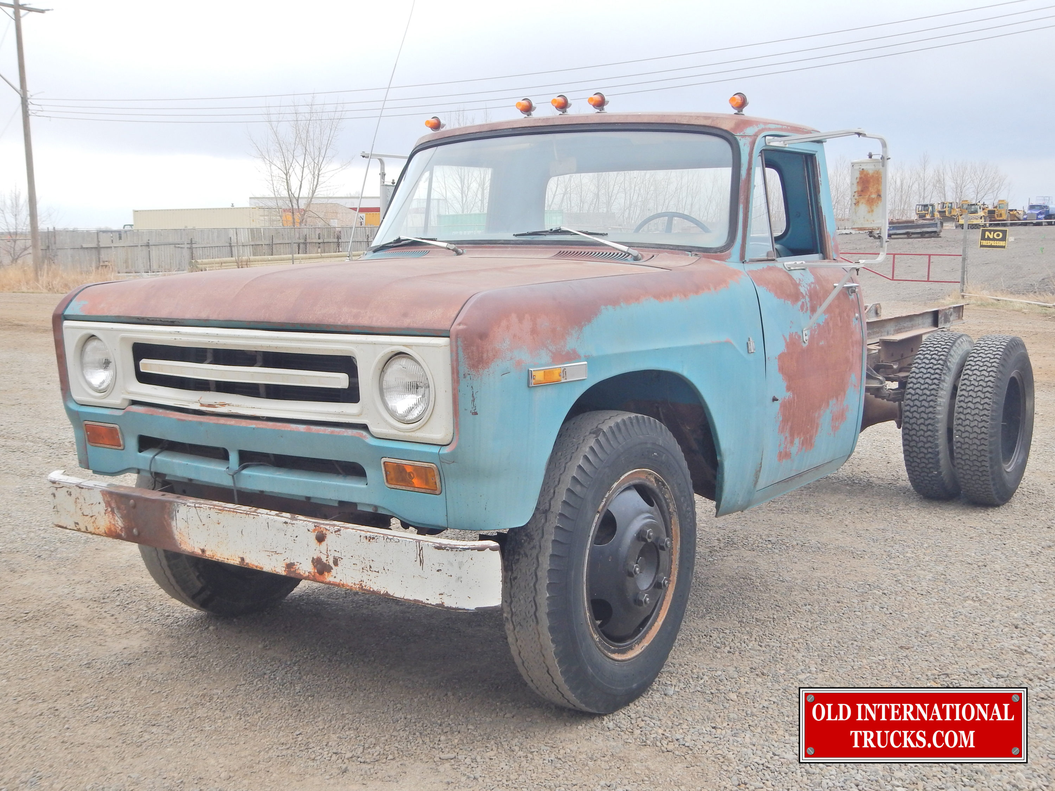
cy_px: 396
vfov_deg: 36.8
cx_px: 528
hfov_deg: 47.9
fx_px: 1189
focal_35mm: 39
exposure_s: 1/125
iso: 125
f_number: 4
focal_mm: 7
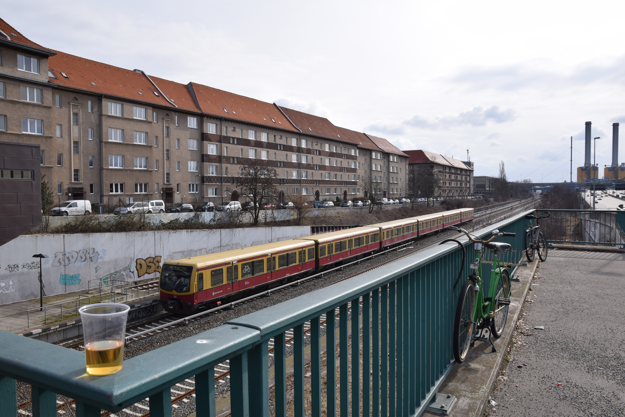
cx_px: 312
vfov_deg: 43.6
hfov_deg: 61.9
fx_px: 521
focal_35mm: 30
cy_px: 208
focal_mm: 20
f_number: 10
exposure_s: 1/400
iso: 200
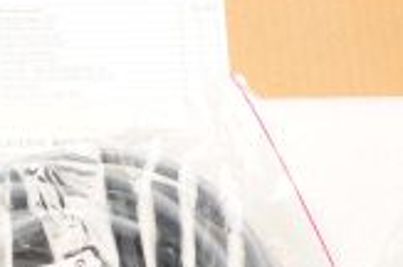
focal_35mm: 184
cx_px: 79
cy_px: 422
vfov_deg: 7.3
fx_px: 2056
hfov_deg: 11.2
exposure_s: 1/160
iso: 320
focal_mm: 50
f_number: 18
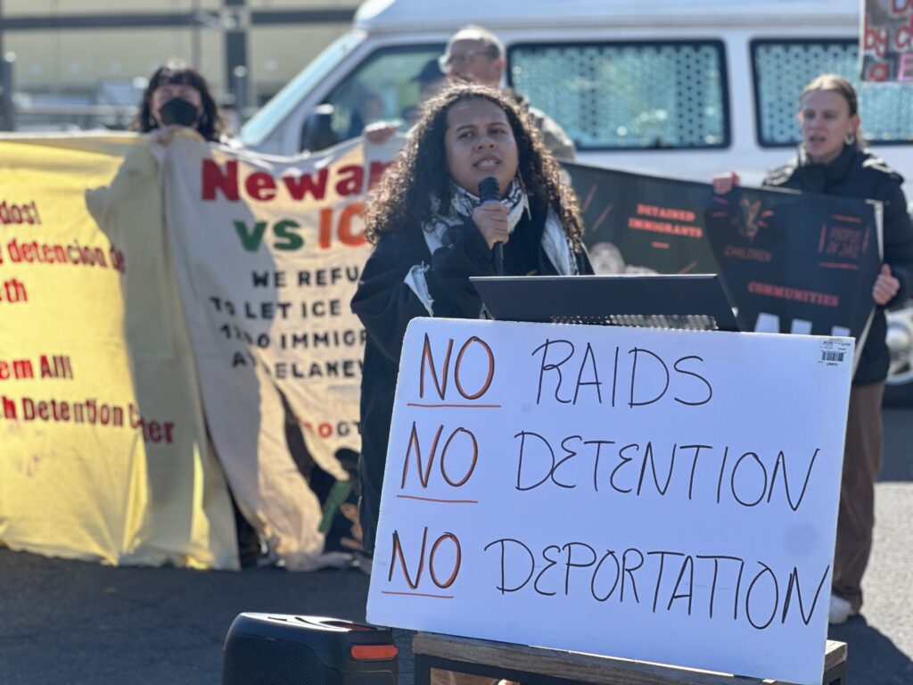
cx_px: 456
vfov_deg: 19.1
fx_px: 2031
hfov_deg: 25.3
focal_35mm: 77
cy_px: 342
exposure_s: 1/233
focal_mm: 9
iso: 25
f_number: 2.8
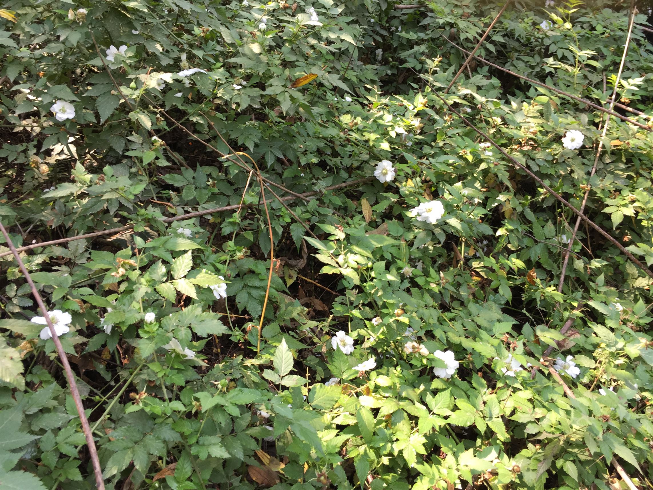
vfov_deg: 48.2
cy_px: 245
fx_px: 547
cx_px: 326
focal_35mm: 29
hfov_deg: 61.7
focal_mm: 4.15
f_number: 2.2
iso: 40
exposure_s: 1/120
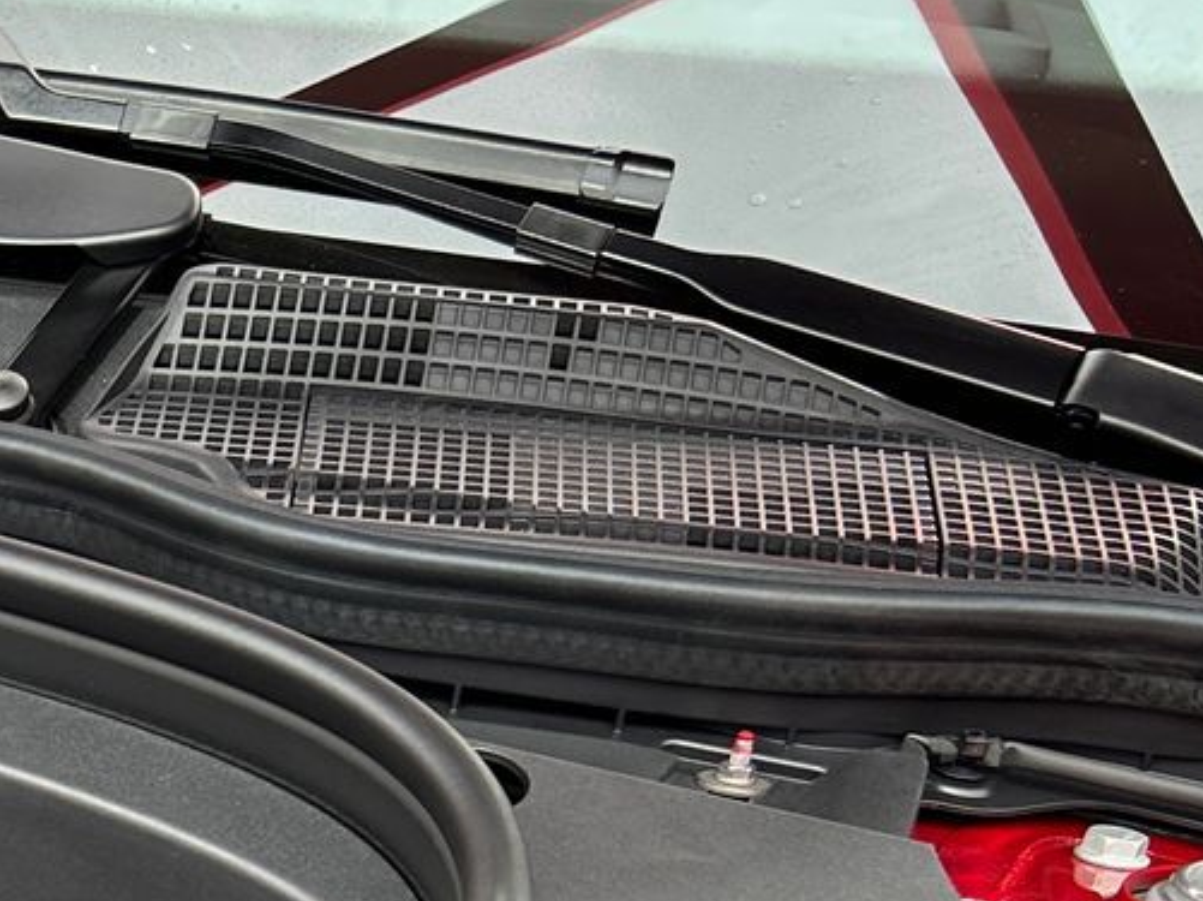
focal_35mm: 96
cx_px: -857
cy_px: 1163
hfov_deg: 17.3
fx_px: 3334
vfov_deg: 14.7
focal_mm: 5.7
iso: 50
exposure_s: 1/113
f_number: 1.5
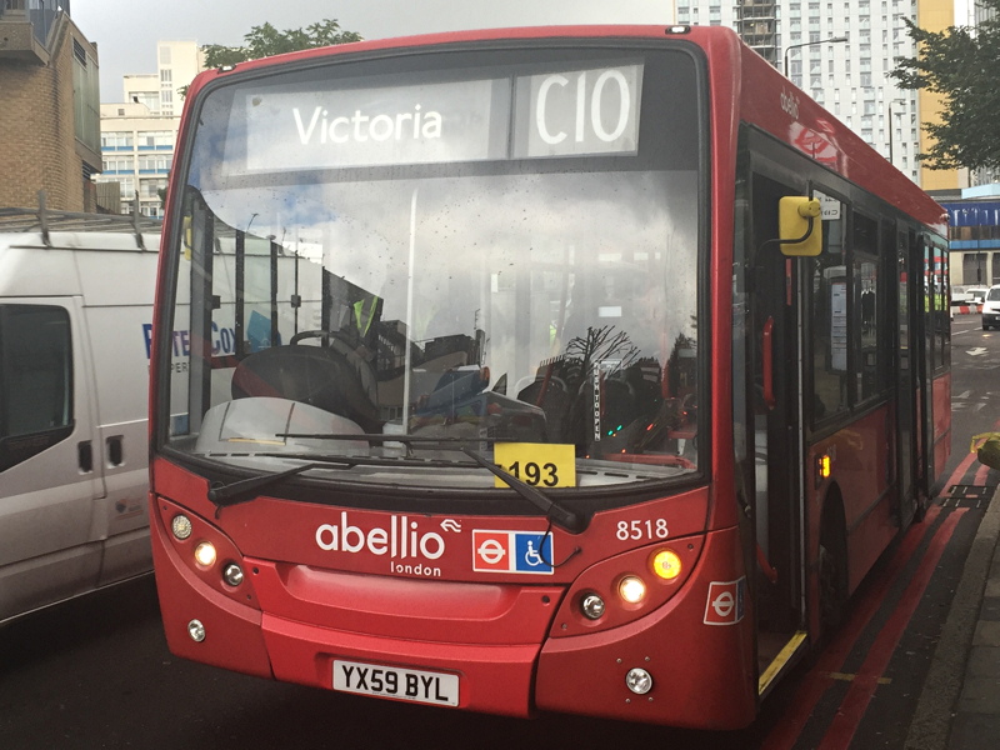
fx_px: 838
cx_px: 500
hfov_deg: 61.7
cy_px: 375
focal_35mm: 29
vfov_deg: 48.2
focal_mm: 4.15
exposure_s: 1/121
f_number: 2.2
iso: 32
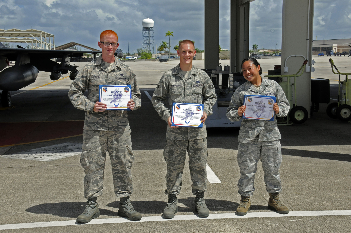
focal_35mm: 52
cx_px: 176
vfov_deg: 25.7
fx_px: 511
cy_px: 116
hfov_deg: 37.9
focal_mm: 35
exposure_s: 1/500
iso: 800
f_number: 16
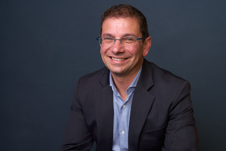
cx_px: 113
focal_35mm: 70
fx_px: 439
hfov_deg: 28.8
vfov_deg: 19.5
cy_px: 76
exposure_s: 1/125
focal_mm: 70
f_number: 3.2
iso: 100
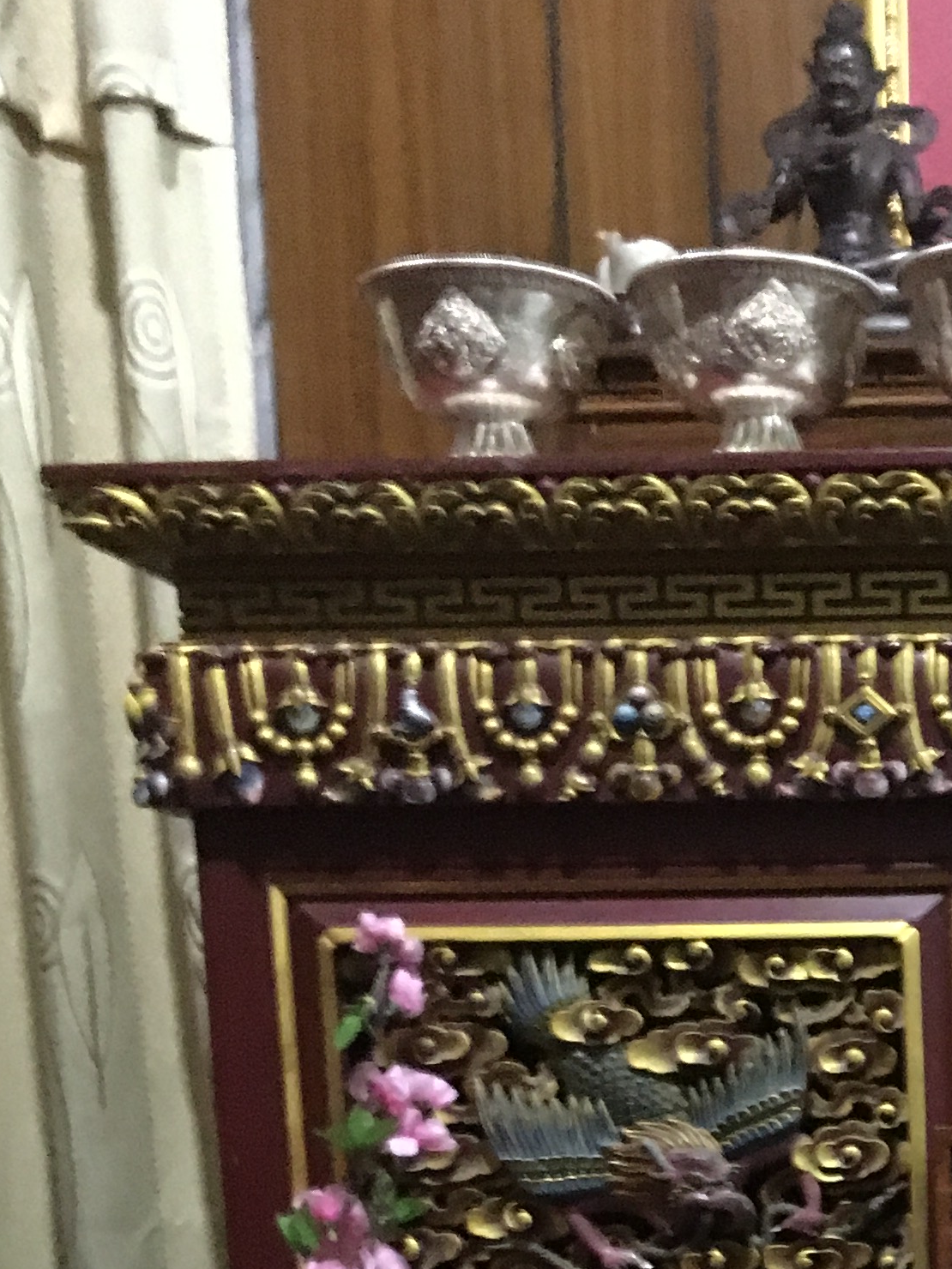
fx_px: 2897
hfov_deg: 17.4
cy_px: 1705
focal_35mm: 79
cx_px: 1265
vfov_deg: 21.9
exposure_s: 1/17
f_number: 2.2
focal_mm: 4.15
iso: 500
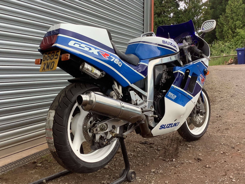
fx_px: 219
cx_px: 122
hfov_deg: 58.4
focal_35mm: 31
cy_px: 92
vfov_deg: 45.4
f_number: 2.4
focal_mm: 3.3
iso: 40
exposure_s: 1/120
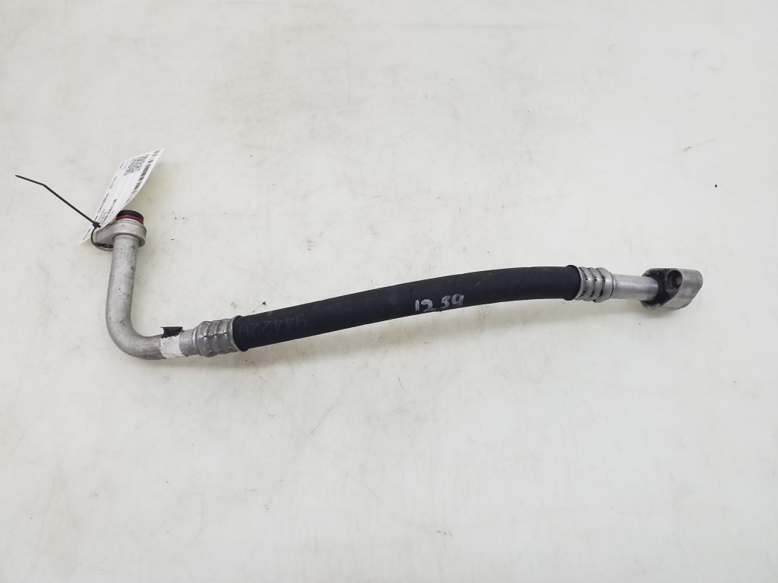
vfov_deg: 51.4
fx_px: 607
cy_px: 292
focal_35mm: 27
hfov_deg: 65.3
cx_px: 389
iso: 100
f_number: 1.9
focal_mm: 3.6
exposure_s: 1/50
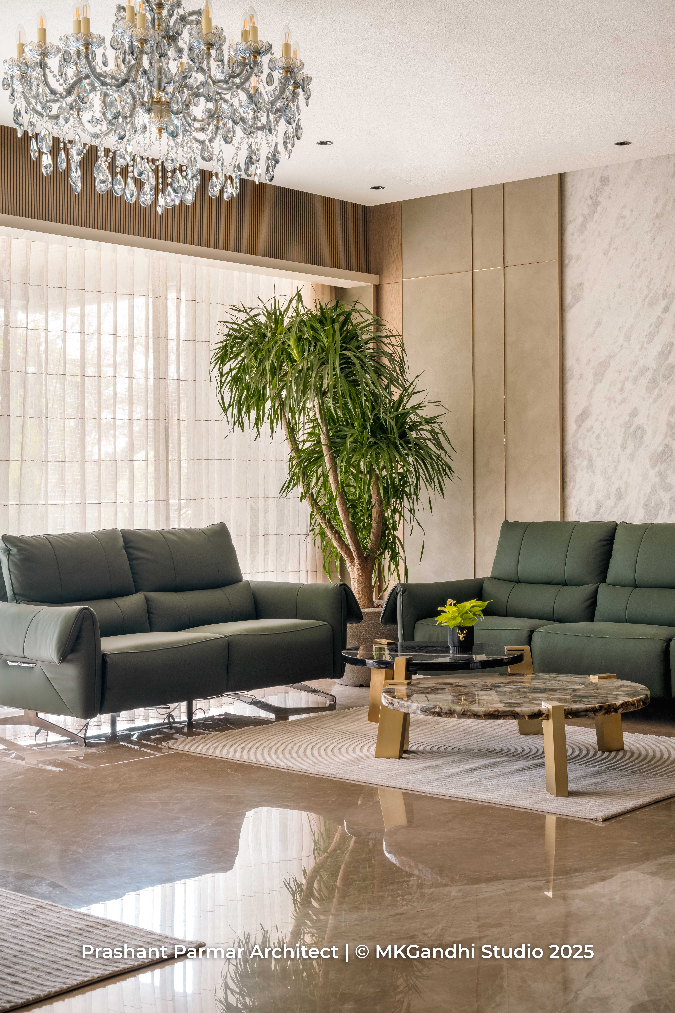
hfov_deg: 27.5
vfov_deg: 40.3
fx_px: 1378
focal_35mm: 49
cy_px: 506
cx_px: 338
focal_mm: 49
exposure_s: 1.6
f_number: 11
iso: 160
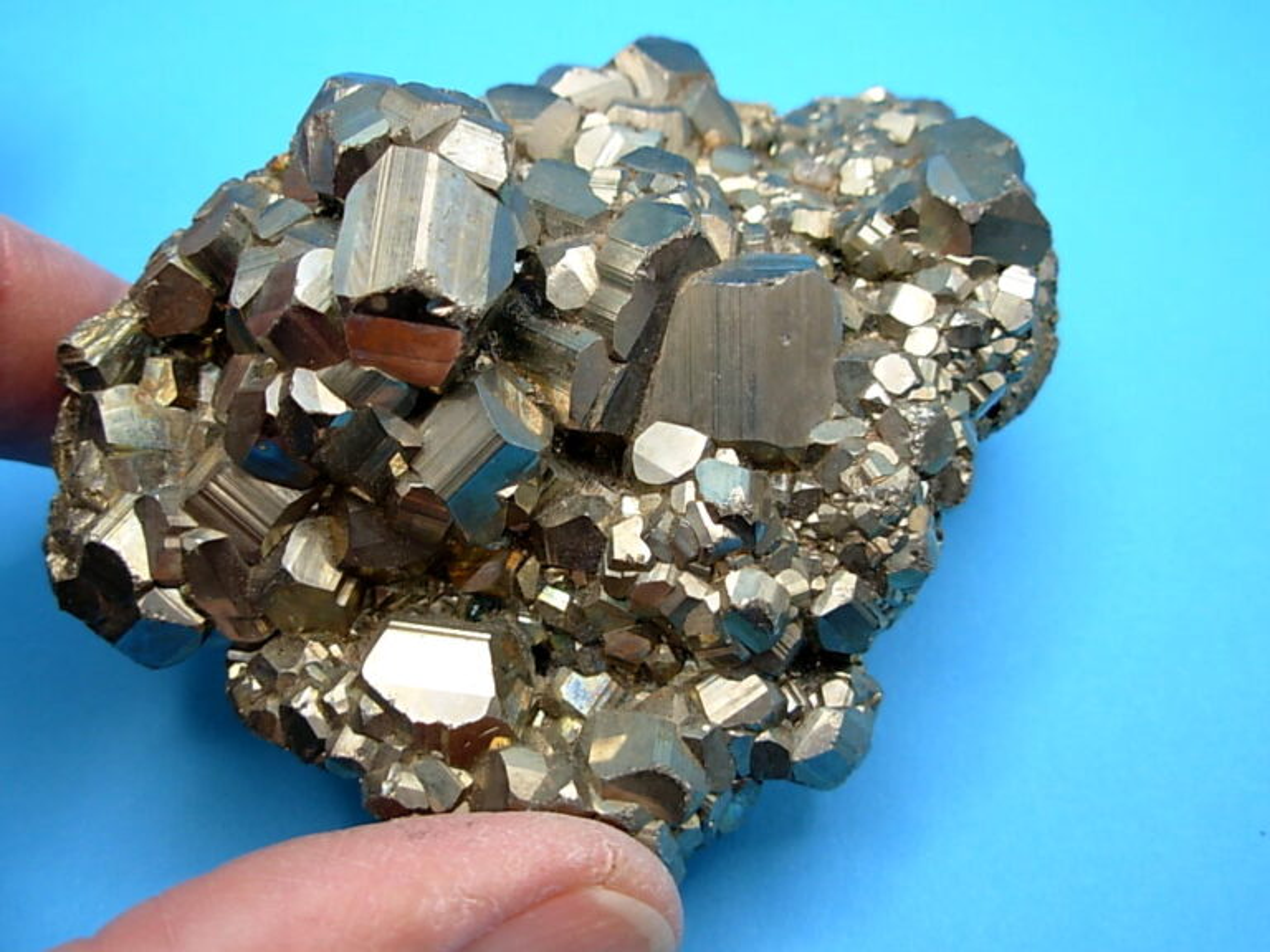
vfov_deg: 37.7
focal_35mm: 38
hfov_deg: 49.0
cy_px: 476
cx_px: 635
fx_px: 1394
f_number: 2.9
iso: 50
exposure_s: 1/71.8
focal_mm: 6.3
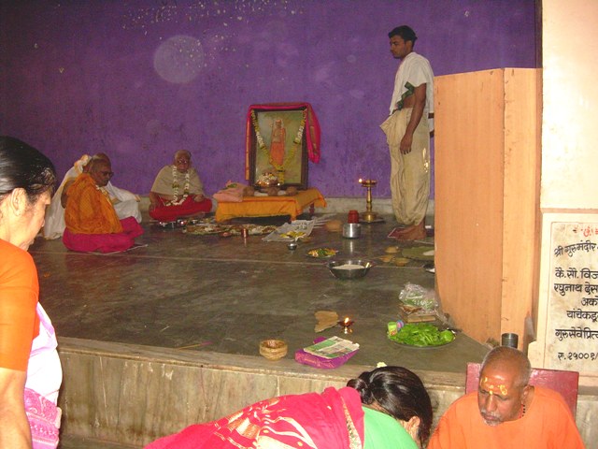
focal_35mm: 38
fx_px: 656
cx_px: 299
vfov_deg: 37.7
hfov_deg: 49.0
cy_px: 224
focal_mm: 6.3
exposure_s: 1/60
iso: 200
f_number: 2.8
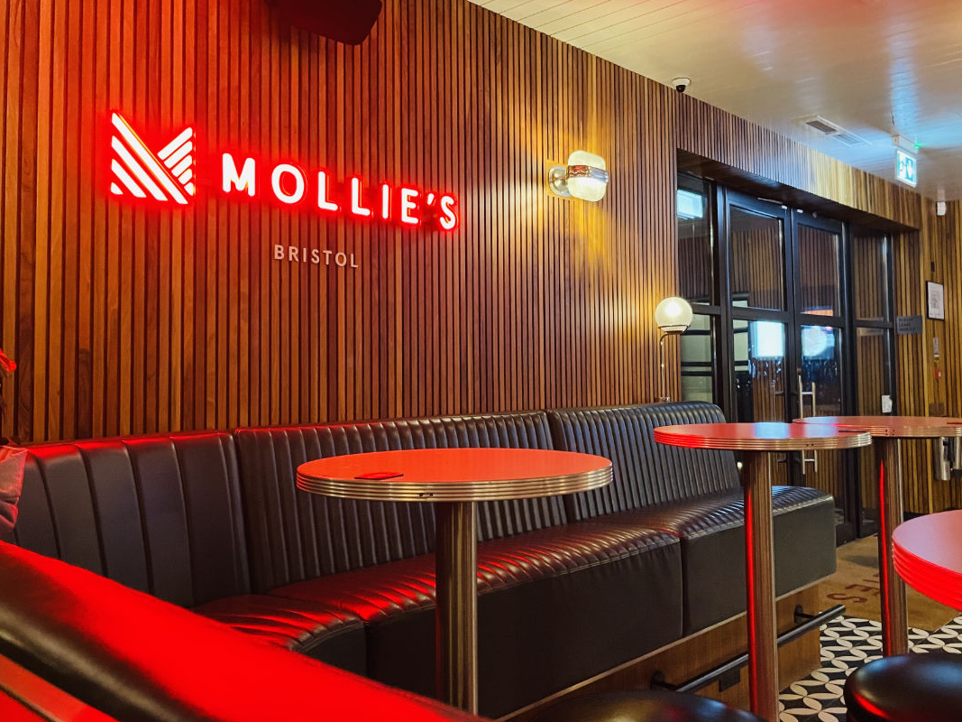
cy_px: 329
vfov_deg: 46.7
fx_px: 834
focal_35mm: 30
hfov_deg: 59.9
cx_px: 508
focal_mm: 5.1
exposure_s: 1/26
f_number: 1.6
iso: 800
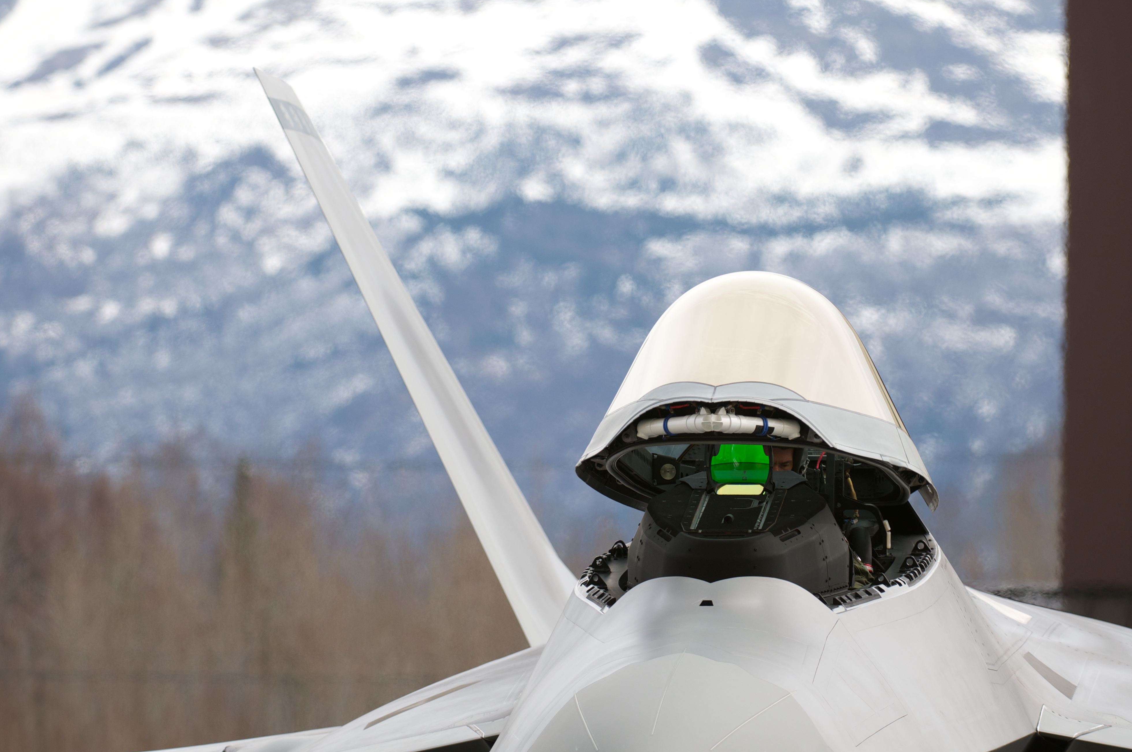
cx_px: 597
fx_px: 12406
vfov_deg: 3.5
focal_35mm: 395
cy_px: 392
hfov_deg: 5.2
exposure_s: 1/640
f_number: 4
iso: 200
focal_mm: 240
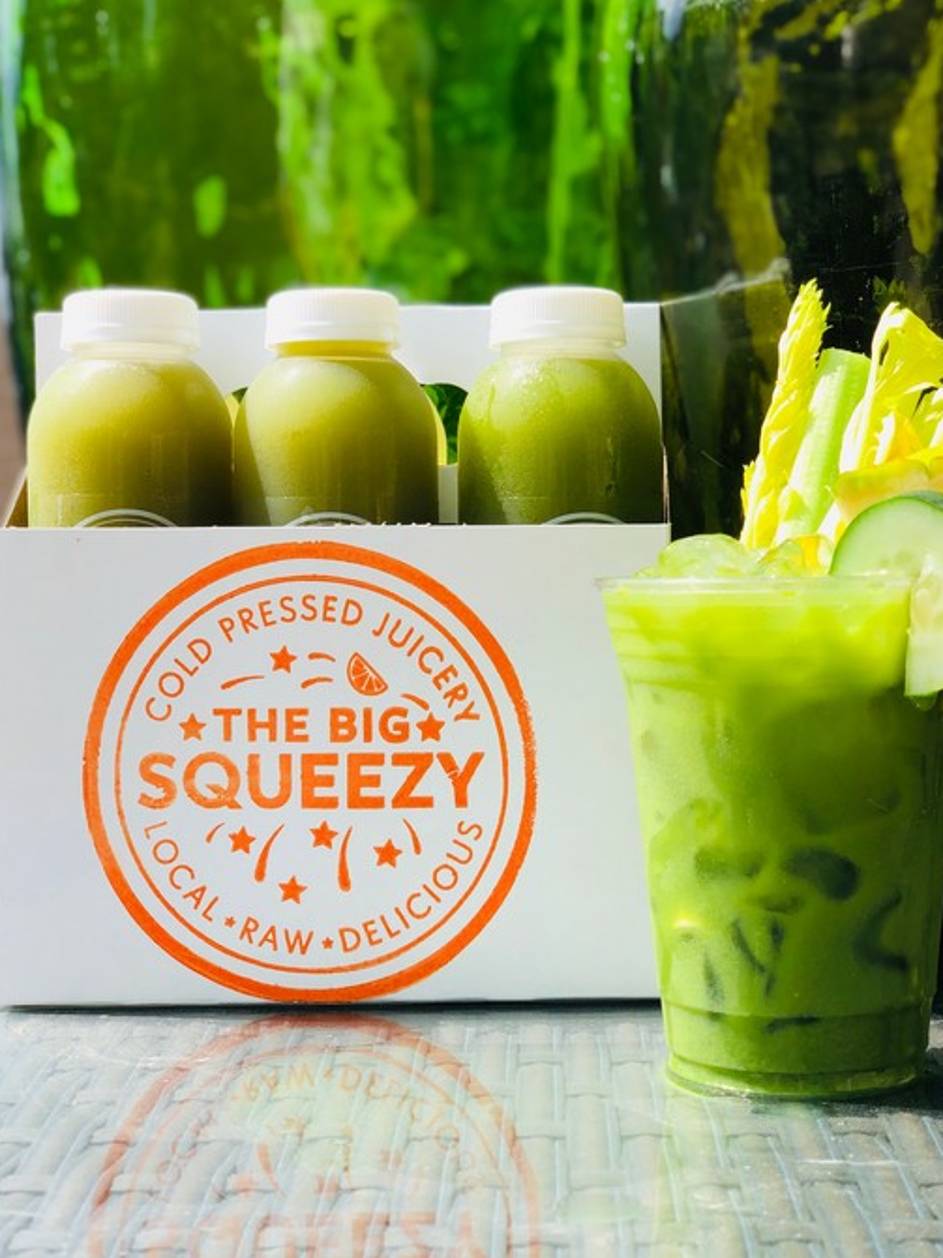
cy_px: 649
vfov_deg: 31.2
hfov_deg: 23.6
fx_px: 2253
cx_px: 523
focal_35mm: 62
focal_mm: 6
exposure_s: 1/592
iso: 16
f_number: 2.4
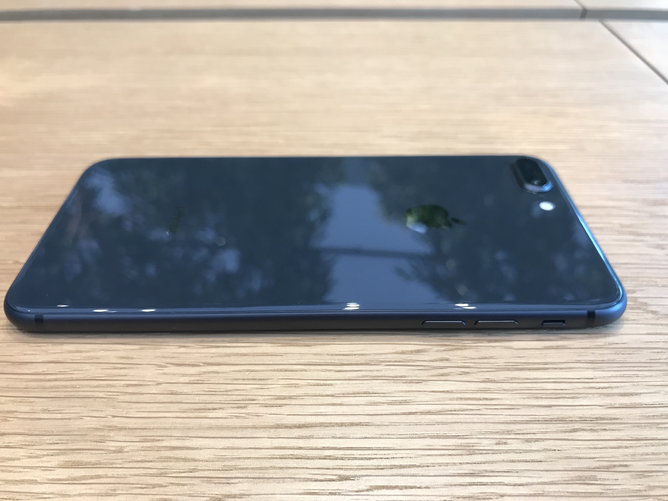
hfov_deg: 63.4
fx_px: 540
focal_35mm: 28
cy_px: 250
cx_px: 334
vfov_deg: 49.7
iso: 40
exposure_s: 1/20
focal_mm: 3.99
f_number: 1.8
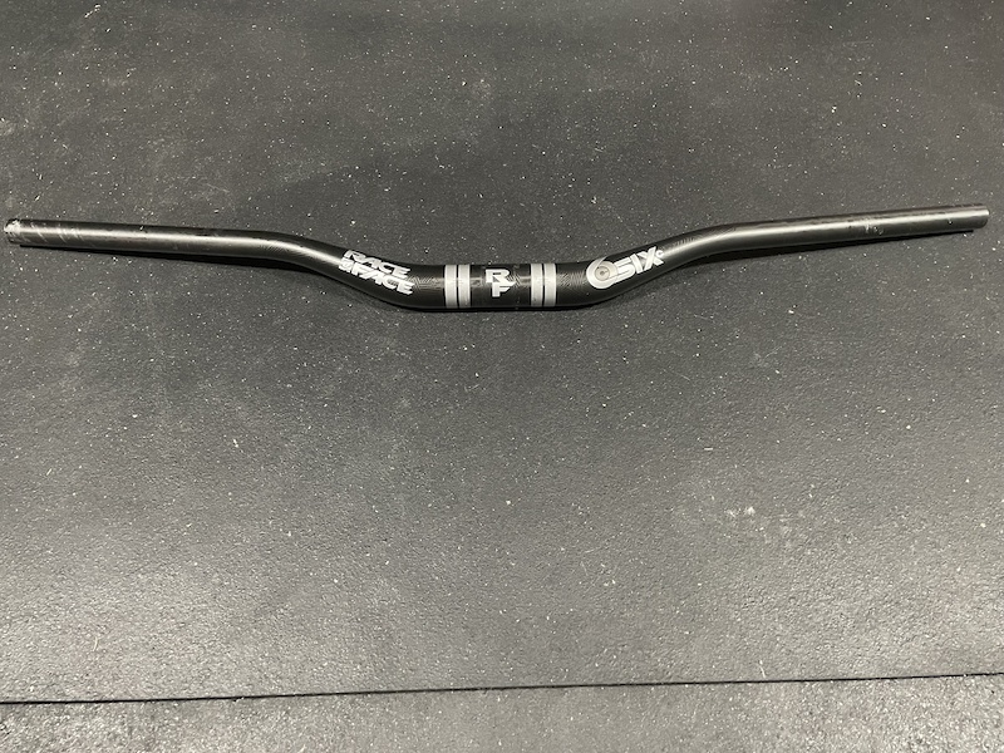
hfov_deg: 67.3
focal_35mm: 26
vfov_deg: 53.1
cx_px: 502
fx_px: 754
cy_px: 376
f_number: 1.6
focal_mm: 4.2
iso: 800
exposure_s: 1/30
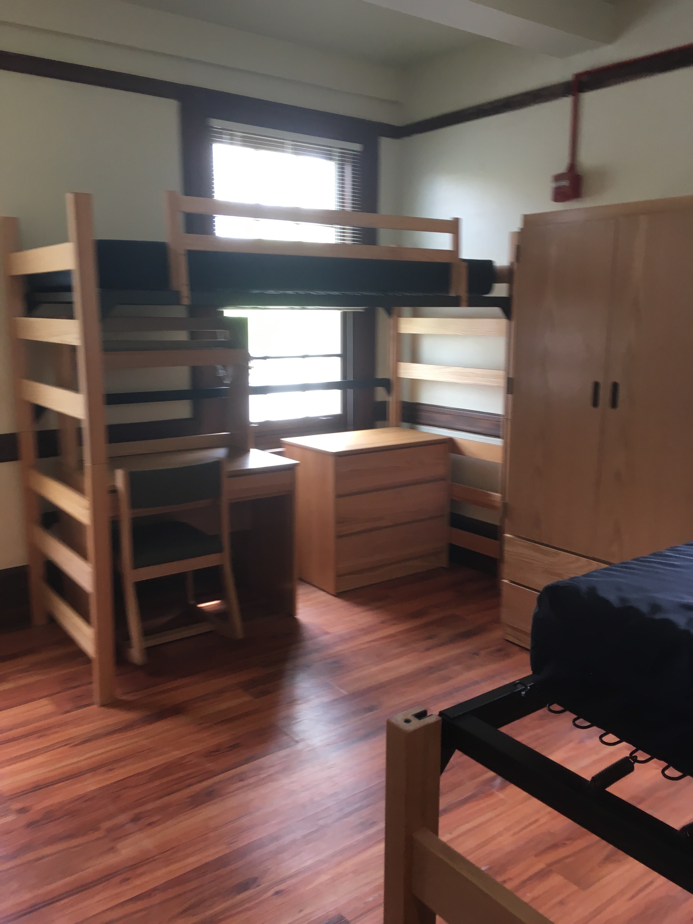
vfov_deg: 61.7
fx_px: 774
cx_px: 346
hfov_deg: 48.2
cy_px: 462
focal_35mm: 29
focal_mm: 4.15
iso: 50
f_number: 2.2
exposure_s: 1/30
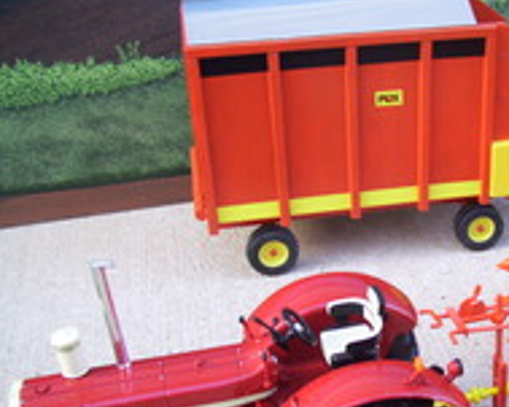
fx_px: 858
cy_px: 342
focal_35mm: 57
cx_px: 461
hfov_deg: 31.5
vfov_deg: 26.0
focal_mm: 5.7
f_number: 2.9
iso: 80
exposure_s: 1/50
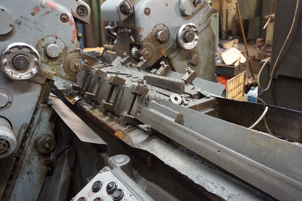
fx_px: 264
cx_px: 151
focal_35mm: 32
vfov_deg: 41.7
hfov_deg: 59.5
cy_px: 100
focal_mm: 21
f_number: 4
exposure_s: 1/25
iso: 3200
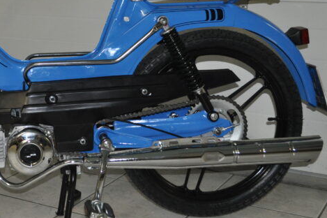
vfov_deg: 18.8
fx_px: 654
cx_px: 54
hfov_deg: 27.4
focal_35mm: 72
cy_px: 56
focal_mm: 22
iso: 800
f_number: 3.8
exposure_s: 1/60
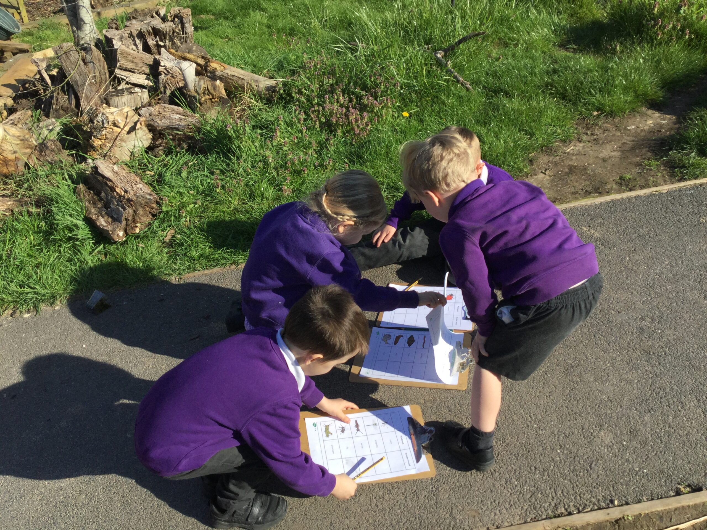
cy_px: 265
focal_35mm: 31
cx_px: 354
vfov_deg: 45.4
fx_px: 633
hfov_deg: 58.4
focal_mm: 3.3
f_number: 2.4
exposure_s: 1/994
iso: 25
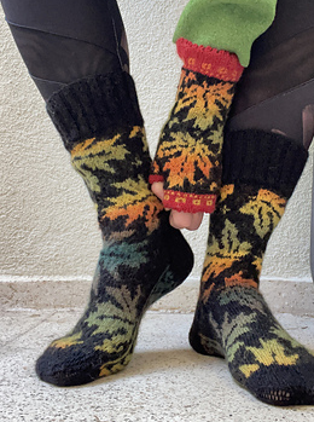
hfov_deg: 33.4
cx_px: 187
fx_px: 522
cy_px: 170
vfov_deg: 43.7
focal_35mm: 43
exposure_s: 1/60
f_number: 2.2
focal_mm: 2.71
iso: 250
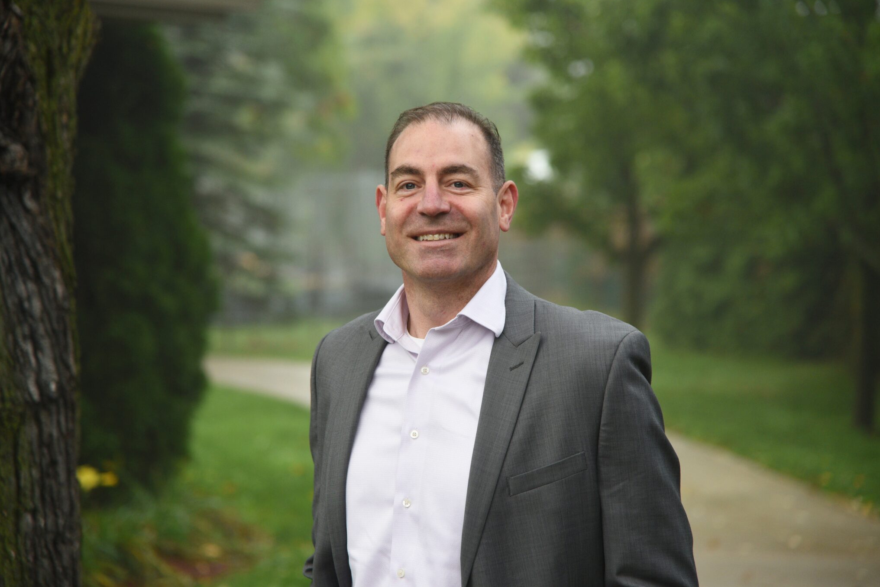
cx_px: 443
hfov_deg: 16.9
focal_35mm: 121
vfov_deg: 11.3
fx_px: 2958
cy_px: 291
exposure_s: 1/640
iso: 800
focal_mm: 120
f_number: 4.5
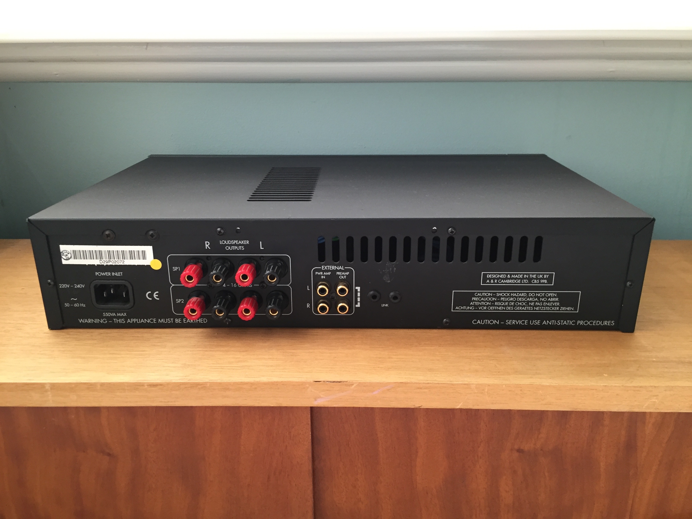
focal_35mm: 29
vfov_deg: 48.2
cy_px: 260
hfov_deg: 61.7
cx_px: 346
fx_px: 580
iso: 125
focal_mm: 4.15
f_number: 2.2
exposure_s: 1/33
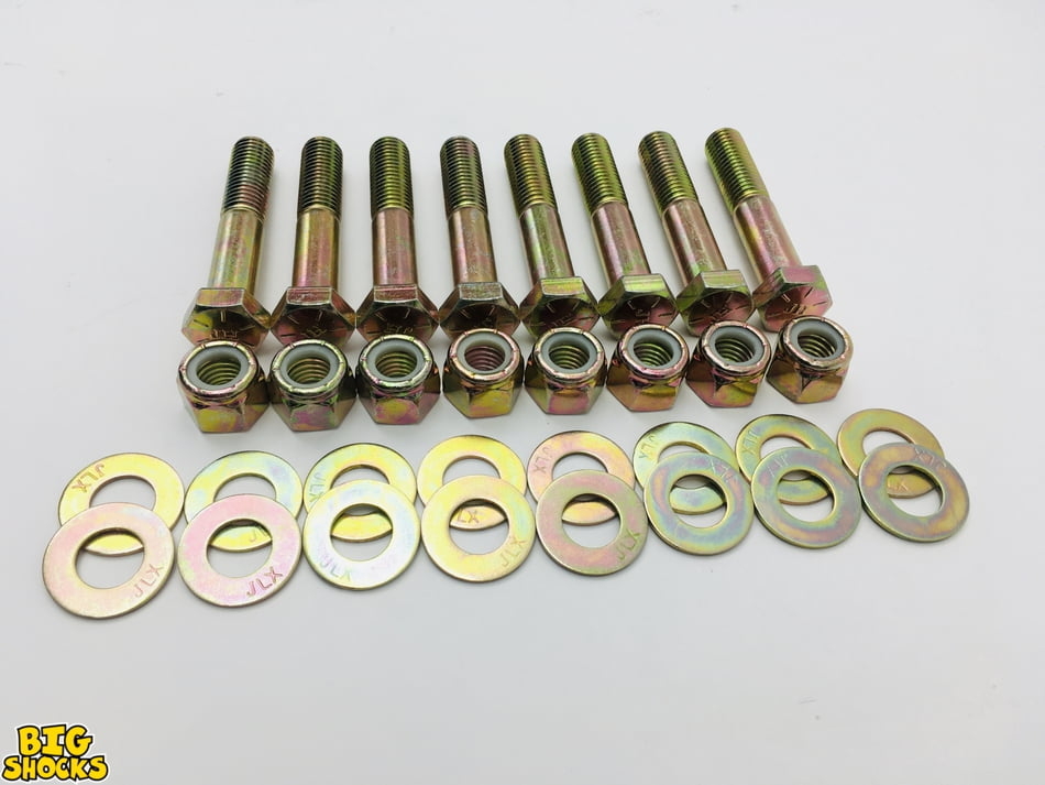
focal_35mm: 29
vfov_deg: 48.2
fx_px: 876
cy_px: 392
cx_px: 522
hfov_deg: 61.6
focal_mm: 4.15
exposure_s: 1/120
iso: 32
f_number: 2.2
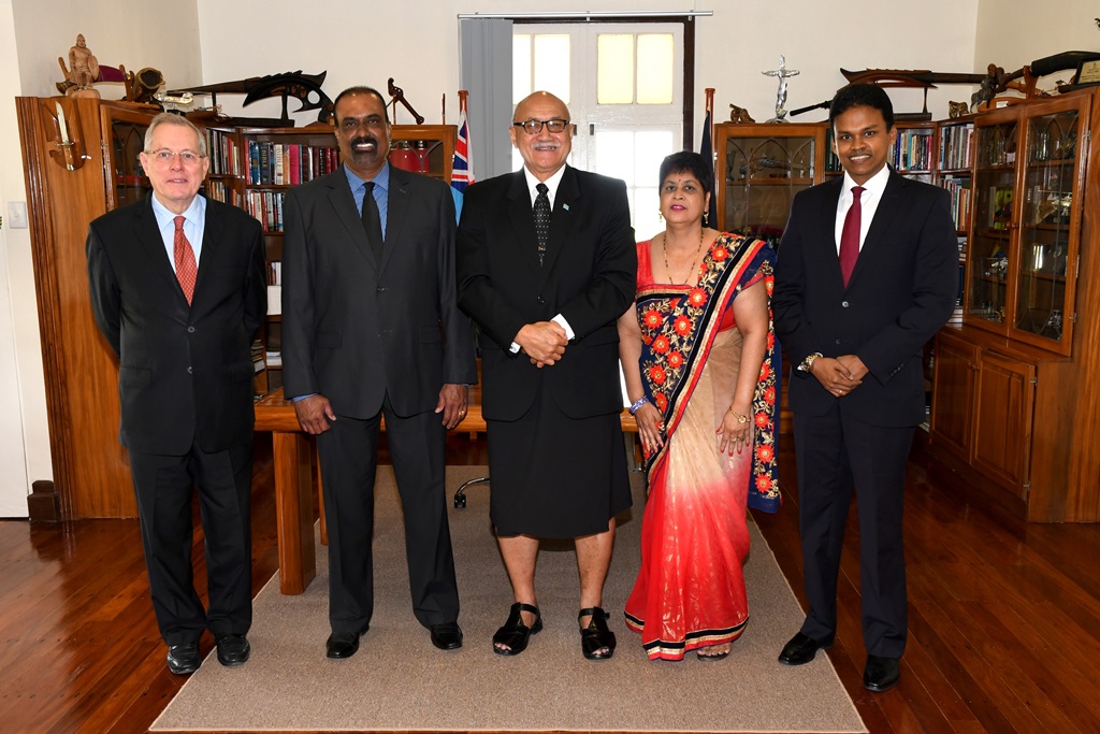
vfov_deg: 40.0
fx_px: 1008
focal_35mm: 33
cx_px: 550
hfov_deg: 57.2
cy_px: 367
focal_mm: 22
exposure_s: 1/60
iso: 800
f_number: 7.1
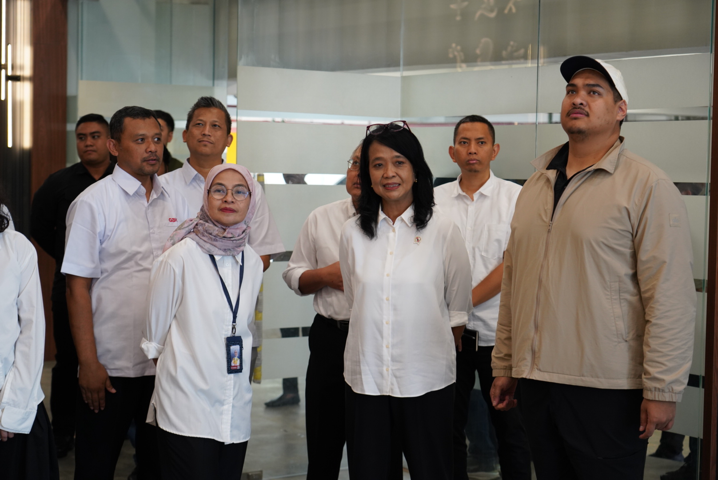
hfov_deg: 30.1
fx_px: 1337
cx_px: 359
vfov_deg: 20.3
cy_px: 240
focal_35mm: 67
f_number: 4
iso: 1250
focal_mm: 67
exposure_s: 1/80
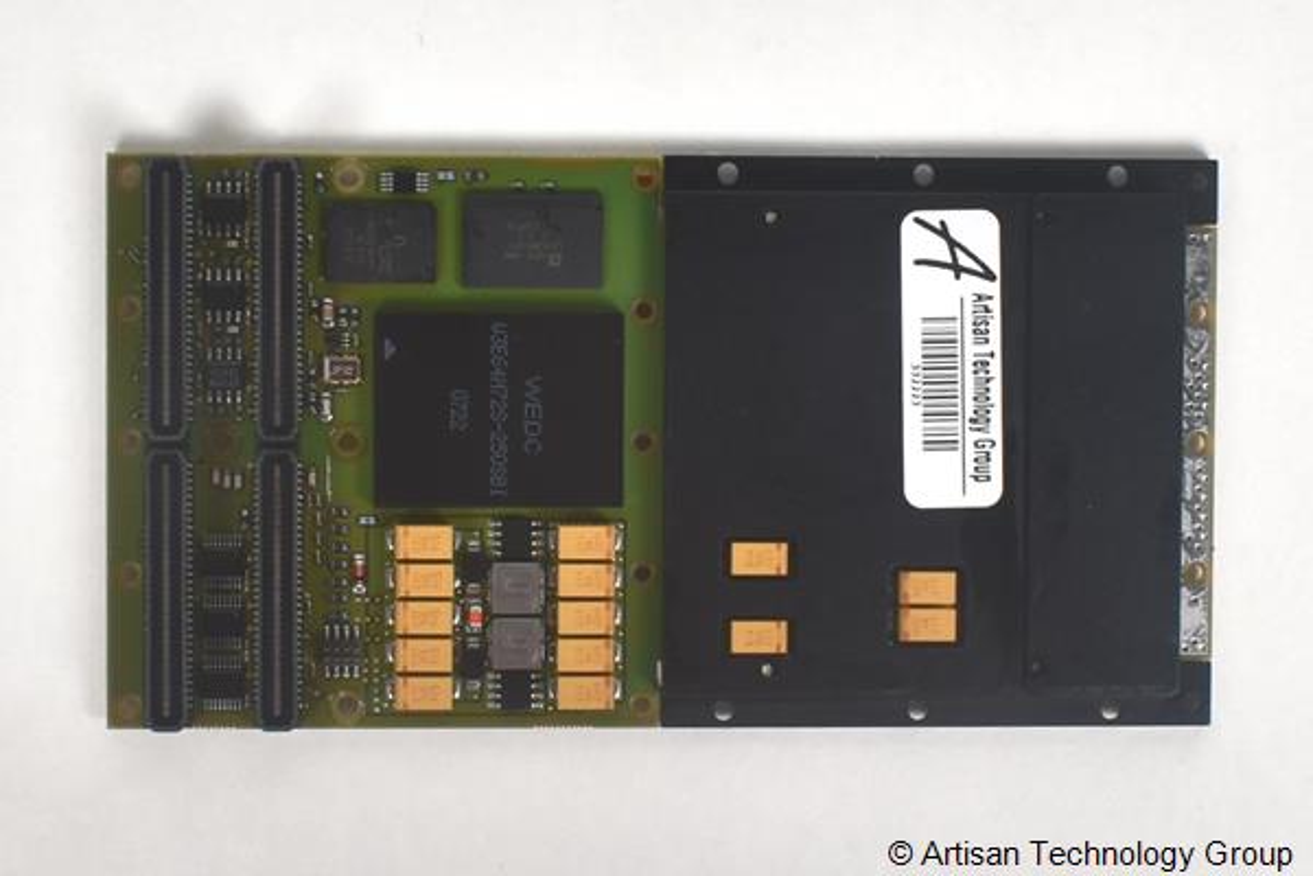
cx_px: 656
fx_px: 985
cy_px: 438
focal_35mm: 27
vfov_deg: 47.9
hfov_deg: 67.4
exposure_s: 1/200
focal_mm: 18
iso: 100
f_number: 10
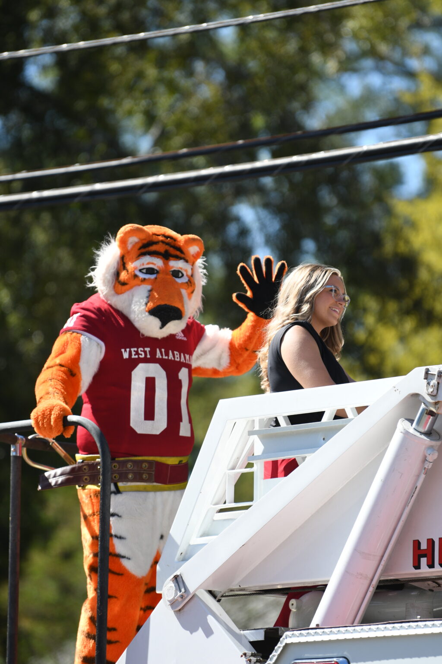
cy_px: 332
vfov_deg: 6.9
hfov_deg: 4.6
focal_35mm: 300
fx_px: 5525
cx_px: 221
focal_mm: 200
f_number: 2.8
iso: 200
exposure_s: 1/1600
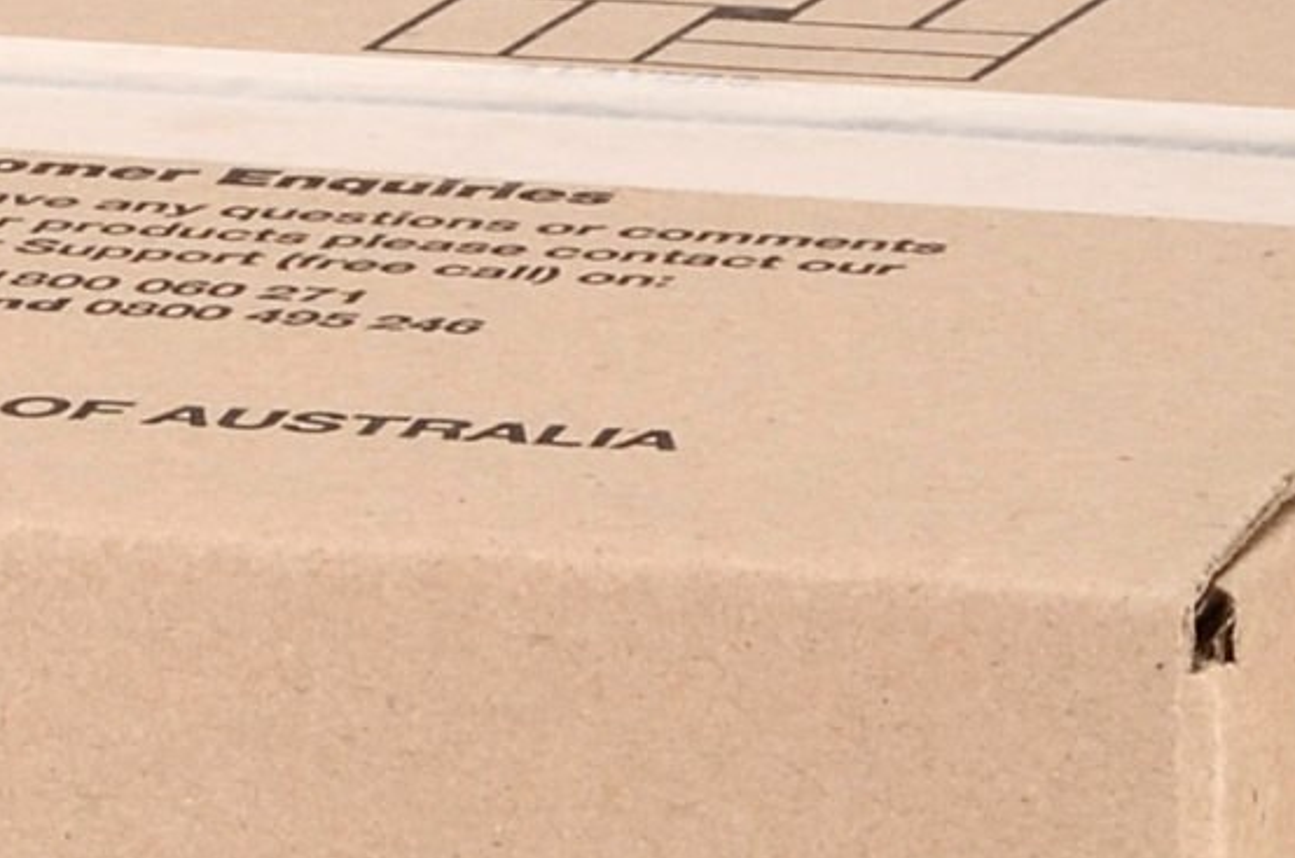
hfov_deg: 4.2
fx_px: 17411
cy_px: 1400
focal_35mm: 485
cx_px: -662
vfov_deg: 2.8
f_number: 22
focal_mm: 70
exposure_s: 1/100
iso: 100
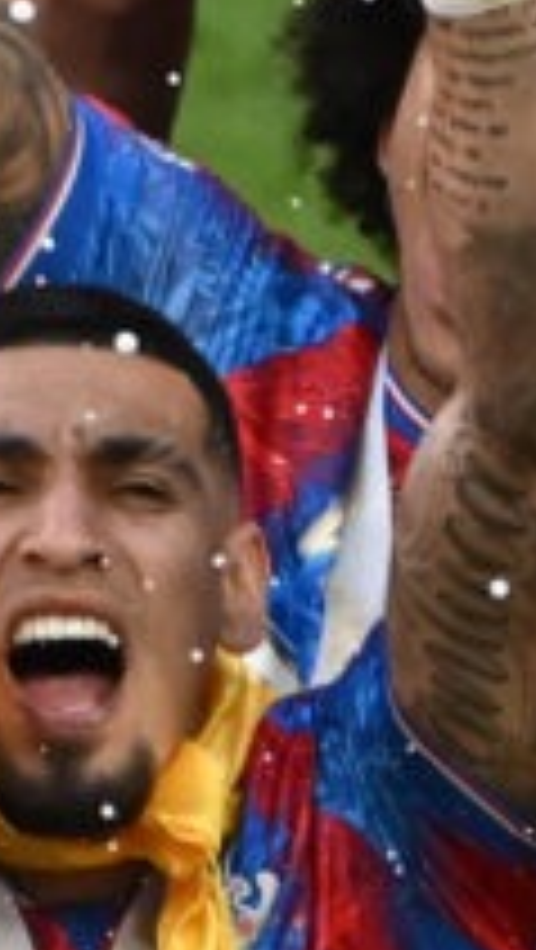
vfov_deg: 0.4
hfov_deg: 0.2
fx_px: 144087
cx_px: -3022
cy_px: 56
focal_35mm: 5714
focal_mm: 400
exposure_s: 1/2000
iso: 1000
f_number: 2.8
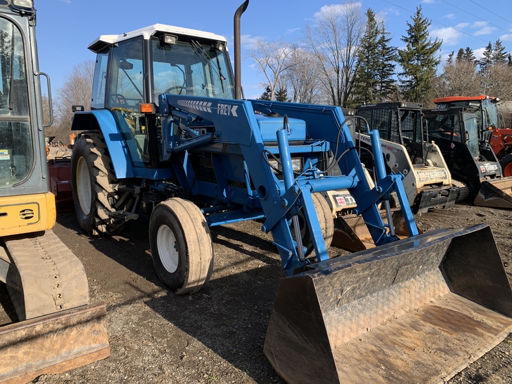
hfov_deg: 67.3
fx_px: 385
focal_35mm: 26
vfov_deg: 53.1
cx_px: 256
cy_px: 192
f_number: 1.8
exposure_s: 1/1076
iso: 25
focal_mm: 4.25
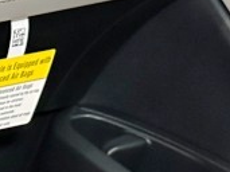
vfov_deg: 9.7
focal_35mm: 144
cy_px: 322
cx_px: -328
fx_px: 956
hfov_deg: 11.3
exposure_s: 1/40
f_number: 1.78
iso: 800
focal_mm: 6.86
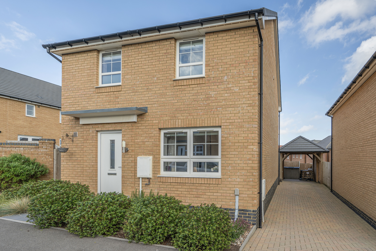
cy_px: 126
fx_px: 167
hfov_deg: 96.7
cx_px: 188
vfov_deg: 73.7
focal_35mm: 16
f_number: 8
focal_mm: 16
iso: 100
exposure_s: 1/125
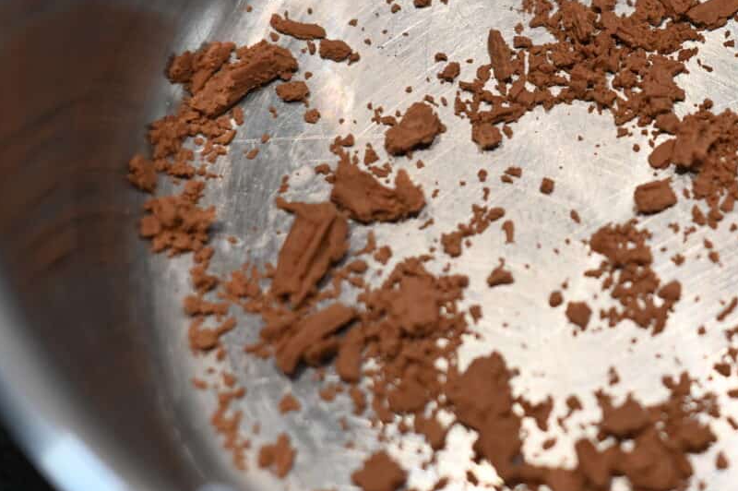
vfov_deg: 14.1
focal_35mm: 96
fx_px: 1966
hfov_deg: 20.8
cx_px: 675
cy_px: 70
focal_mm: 50
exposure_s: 1/125
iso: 900
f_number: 2.8
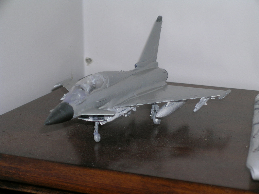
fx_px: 868
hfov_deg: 17.0
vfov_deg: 12.8
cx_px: 130
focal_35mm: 116
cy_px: 97
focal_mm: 24
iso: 50
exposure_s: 1/121
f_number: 4.6
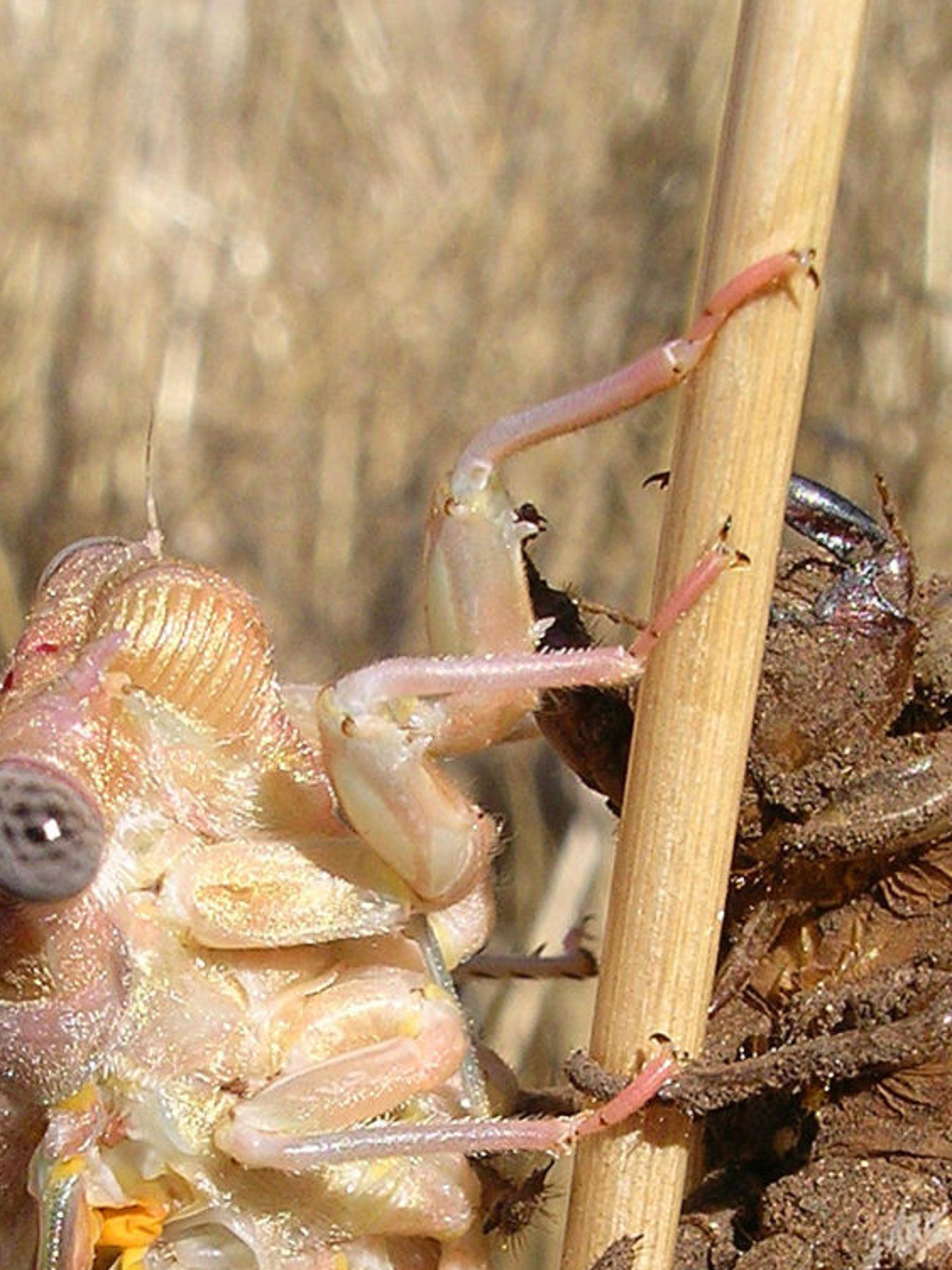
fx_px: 3154
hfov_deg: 17.2
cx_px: 474
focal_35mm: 86
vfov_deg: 22.3
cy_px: 1092
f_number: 5.6
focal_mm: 5.8
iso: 100
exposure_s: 1/271
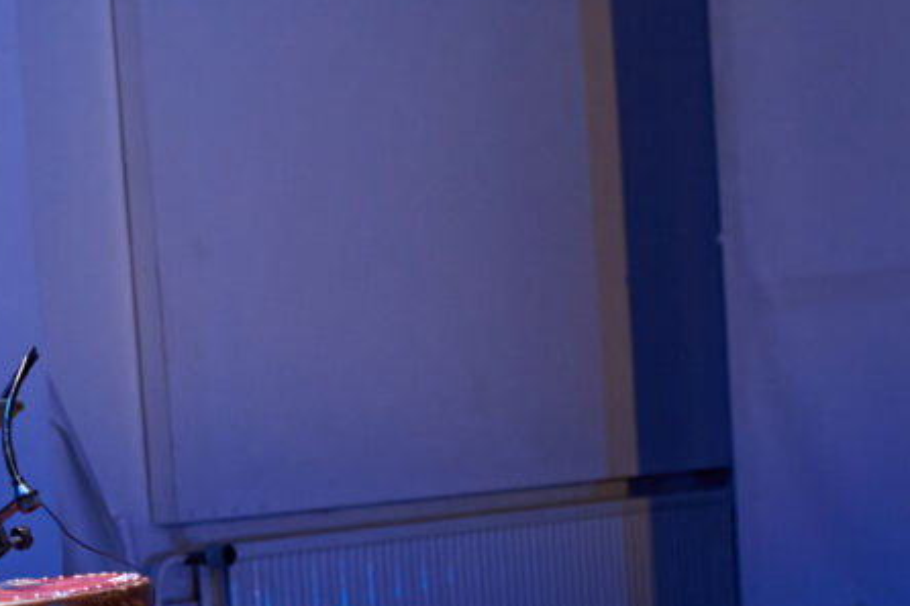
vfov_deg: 10.9
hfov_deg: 15.7
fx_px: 3133
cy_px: 687
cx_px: -259
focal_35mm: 124
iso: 3200
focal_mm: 36
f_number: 5
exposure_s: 1/200
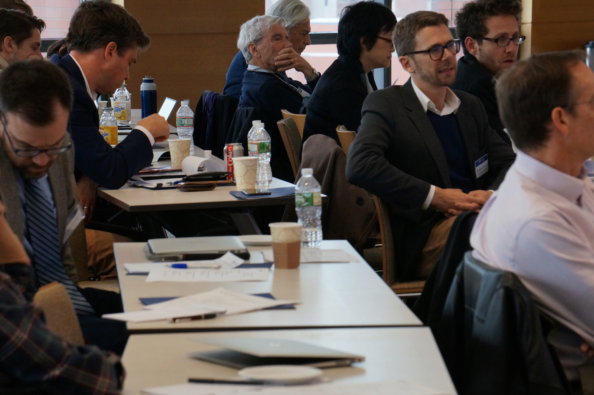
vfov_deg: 7.0
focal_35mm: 195
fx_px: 3214
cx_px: 297
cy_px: 198
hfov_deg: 10.6
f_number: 10
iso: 1600
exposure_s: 1/200
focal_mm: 130
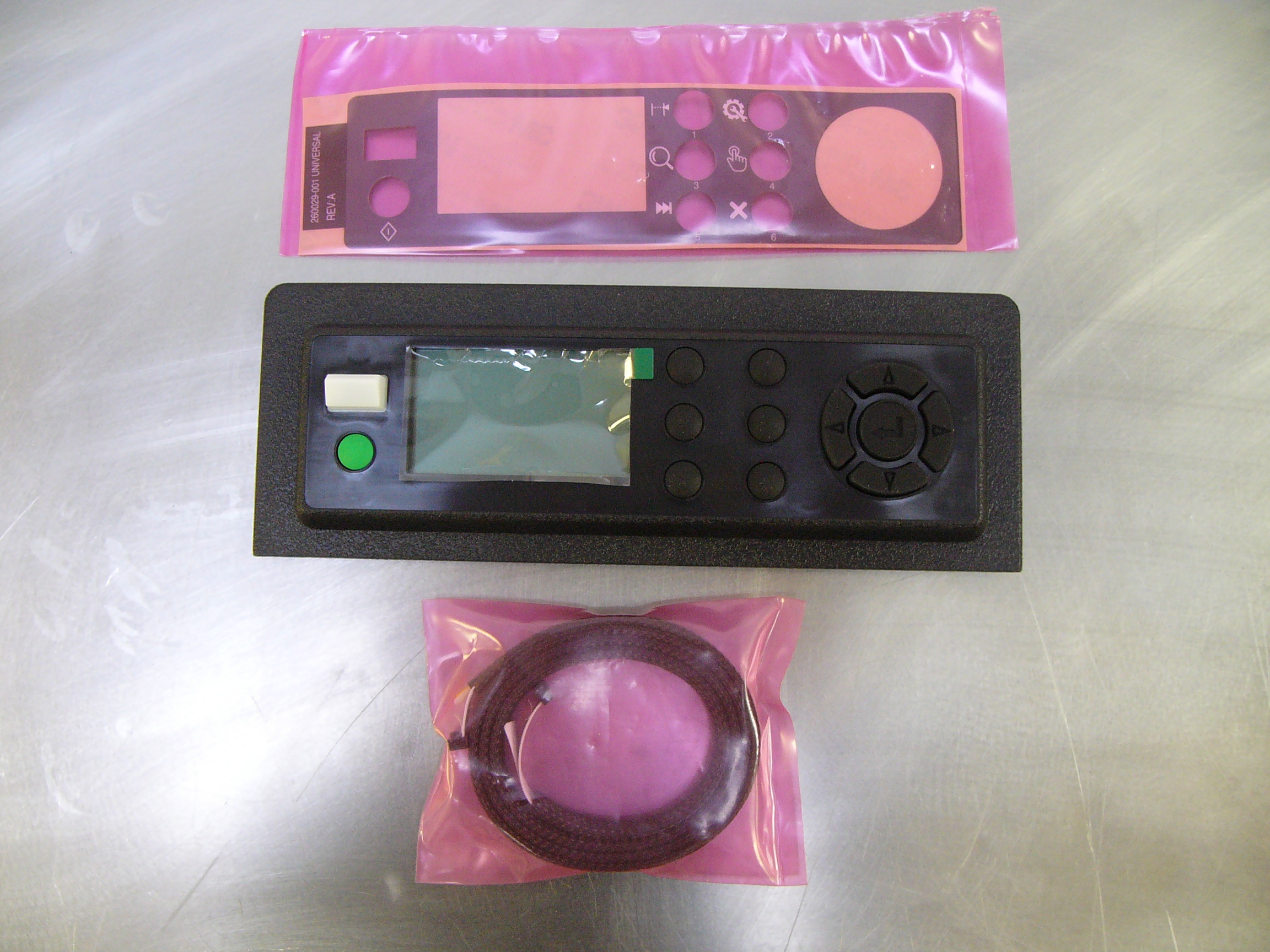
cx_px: 635
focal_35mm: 36
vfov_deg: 39.7
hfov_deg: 51.4
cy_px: 476
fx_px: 1321
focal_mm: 6
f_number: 2.8
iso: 200
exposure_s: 1/25
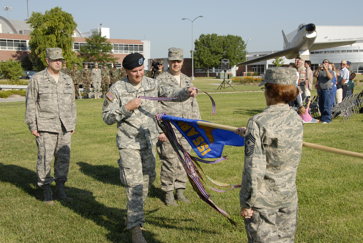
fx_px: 530
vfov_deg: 25.8
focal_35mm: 52
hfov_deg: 37.8
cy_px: 122
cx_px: 182
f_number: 8
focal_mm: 35
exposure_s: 1/400
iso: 200
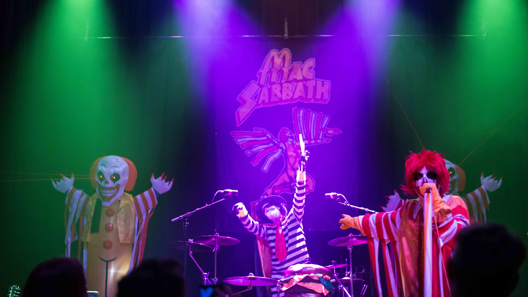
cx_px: 266
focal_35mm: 53
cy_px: 175
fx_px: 742
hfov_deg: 39.2
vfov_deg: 22.6
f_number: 1.8
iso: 6400
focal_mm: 50
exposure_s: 1/50
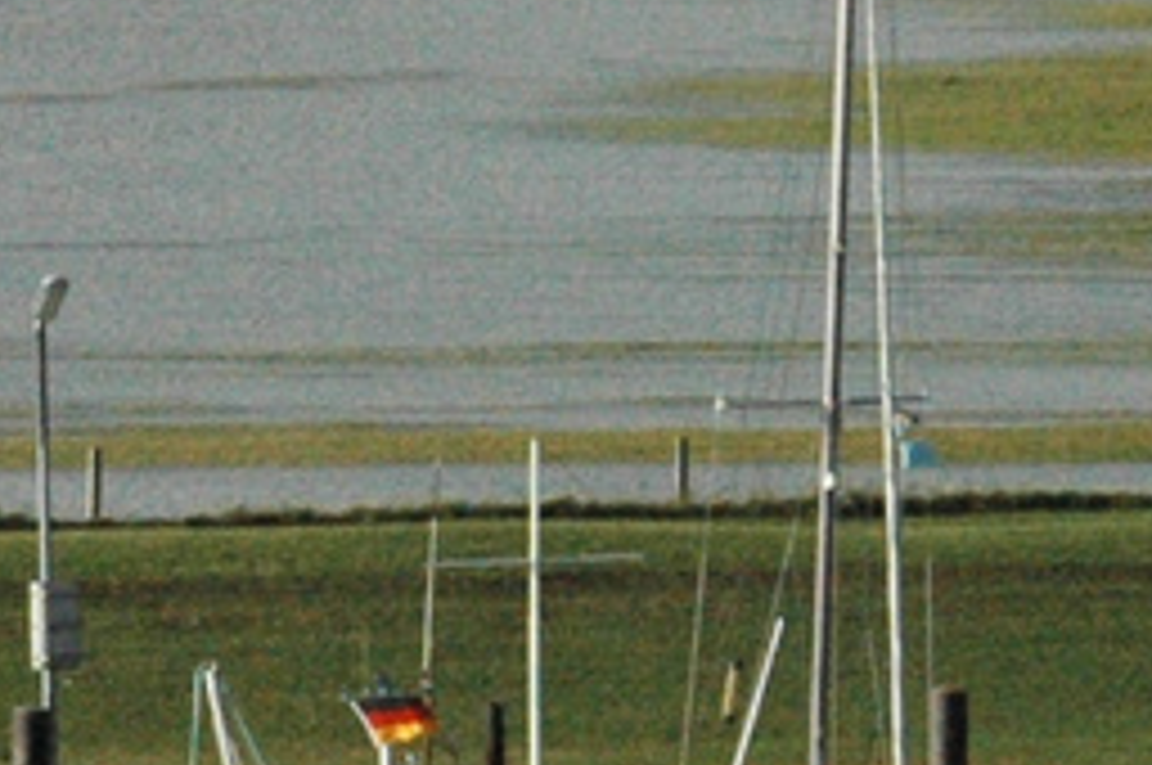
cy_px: 54
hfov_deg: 2.5
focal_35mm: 810
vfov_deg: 1.7
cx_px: 684
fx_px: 25893
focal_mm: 85
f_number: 16
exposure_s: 1/1250
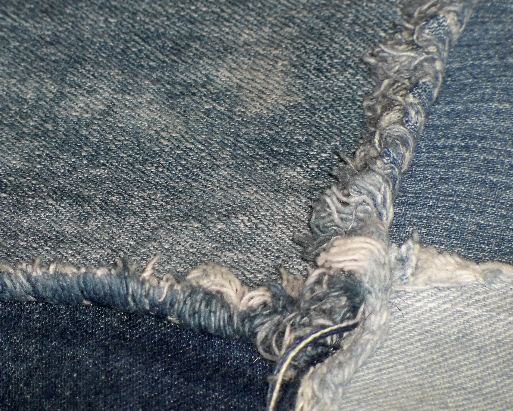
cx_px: 191
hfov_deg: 4.0
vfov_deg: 3.2
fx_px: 7333
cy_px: 140
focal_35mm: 483
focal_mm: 62
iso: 200
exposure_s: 1/80
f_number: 4.8
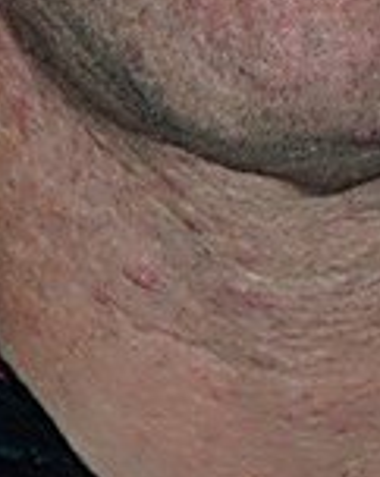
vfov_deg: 4.2
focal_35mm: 460
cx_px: 229
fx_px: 6483
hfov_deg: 3.4
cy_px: -113
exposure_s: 1/30
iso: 800
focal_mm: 55
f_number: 5.6
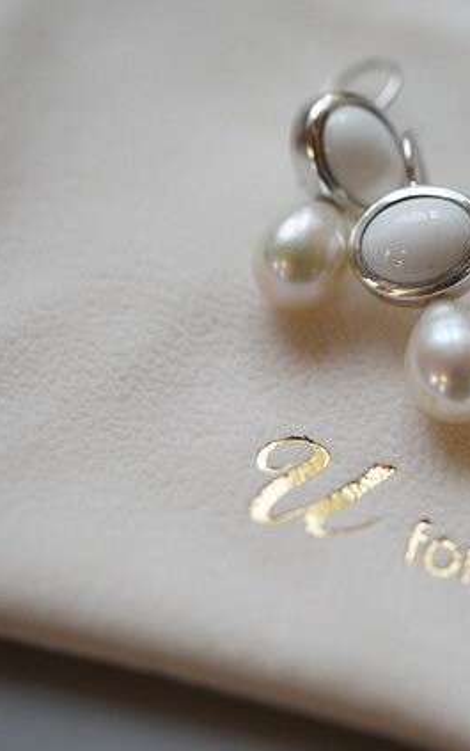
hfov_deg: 16.8
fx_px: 1575
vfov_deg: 26.8
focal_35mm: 77
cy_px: 376
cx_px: 390
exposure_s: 1/60
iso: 640
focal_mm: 50
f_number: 4
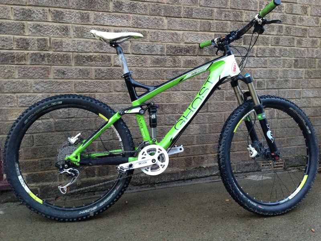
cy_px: 120
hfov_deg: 55.4
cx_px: 160
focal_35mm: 33
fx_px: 306
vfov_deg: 42.9
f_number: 2.4
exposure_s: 1/20
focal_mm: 4.13
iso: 400
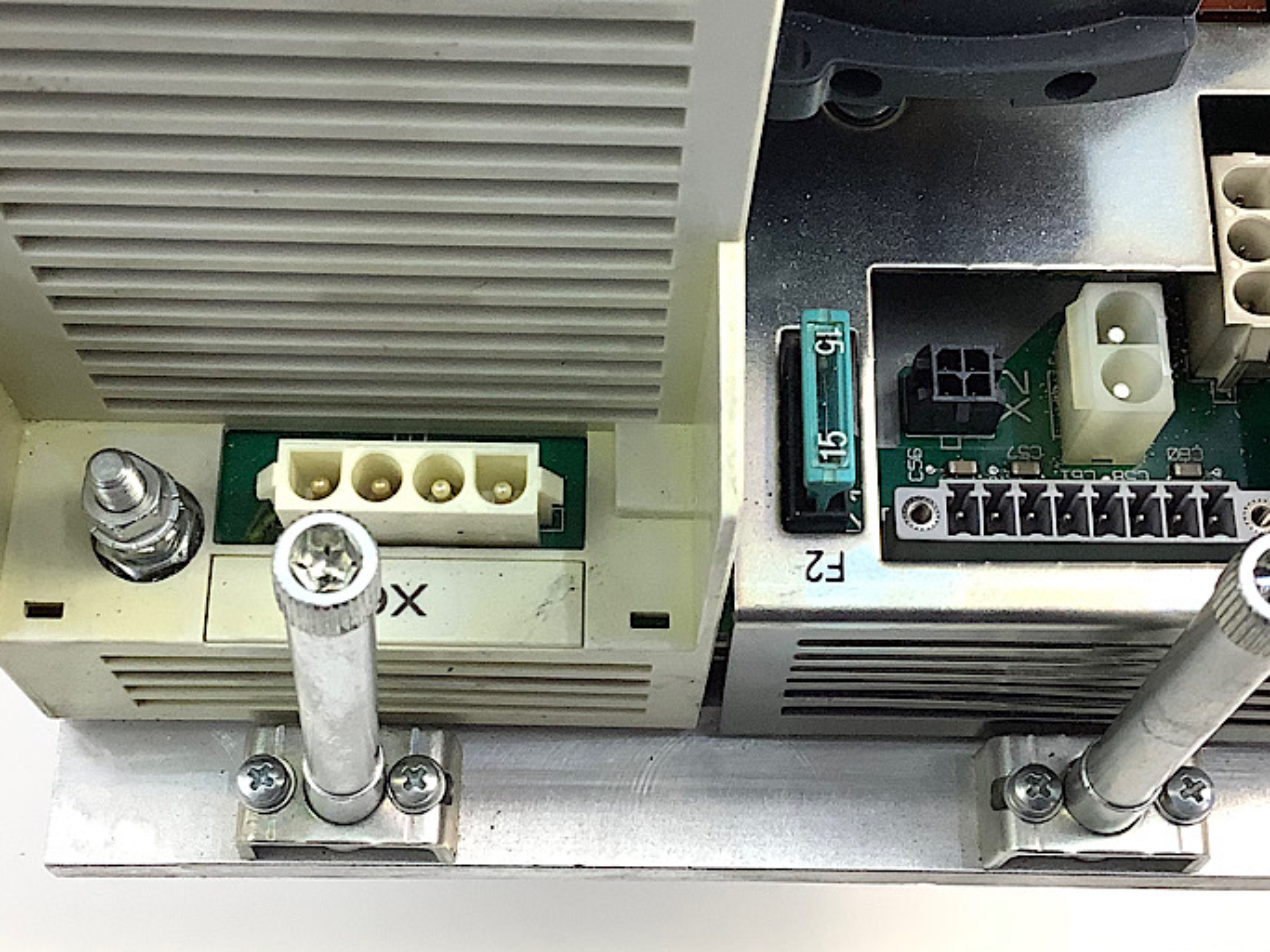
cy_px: 461
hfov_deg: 35.5
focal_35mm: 54
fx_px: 1981
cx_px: 618
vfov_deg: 27.0
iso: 50
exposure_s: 1/50
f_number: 2.4
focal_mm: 3.3
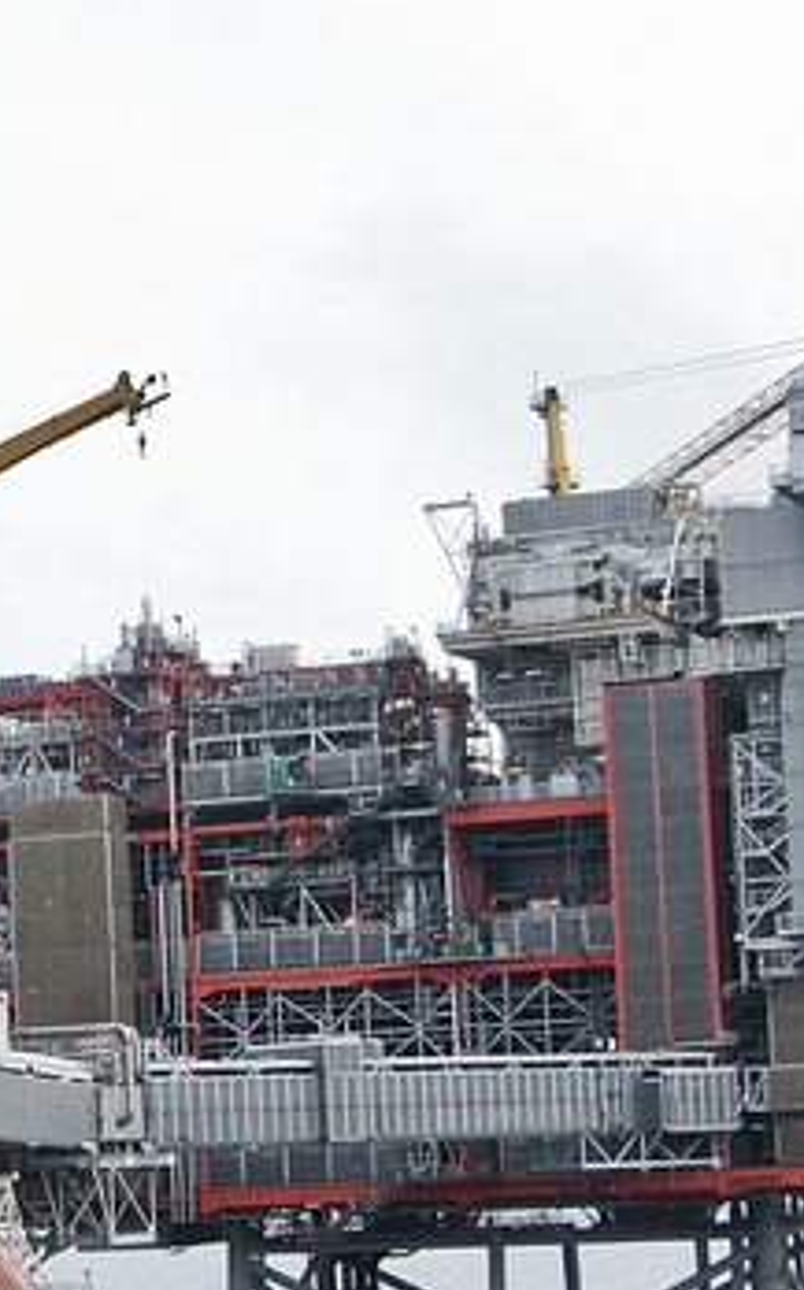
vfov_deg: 17.9
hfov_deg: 11.2
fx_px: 4074
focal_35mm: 116
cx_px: -7
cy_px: 929
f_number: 4.5
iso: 400
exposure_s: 1/1600
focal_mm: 22
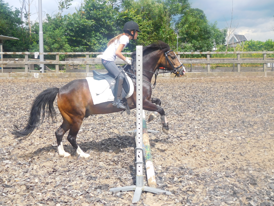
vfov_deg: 30.9
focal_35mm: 47
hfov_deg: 40.4
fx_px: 372
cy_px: 99
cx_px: 133
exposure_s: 1/640
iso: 125
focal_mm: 8
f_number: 4
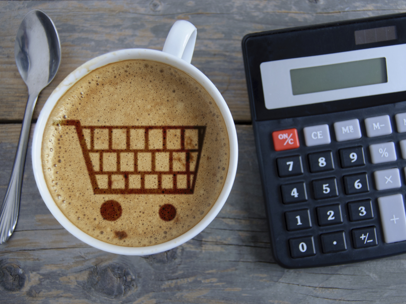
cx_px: 232
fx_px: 504
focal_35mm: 43
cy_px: 151
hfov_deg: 43.7
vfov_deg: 33.6
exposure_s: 1/125
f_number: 4
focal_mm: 26
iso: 400
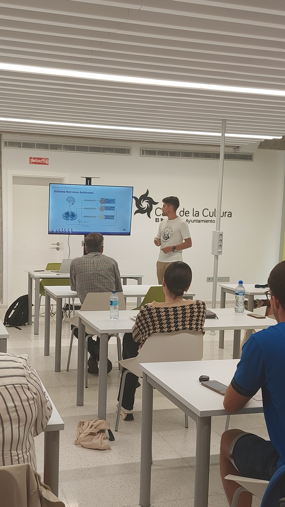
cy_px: 268
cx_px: 111
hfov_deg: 40.0
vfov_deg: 66.0
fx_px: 390
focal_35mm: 29
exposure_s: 1/100
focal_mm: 5.23
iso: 50
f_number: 1.8
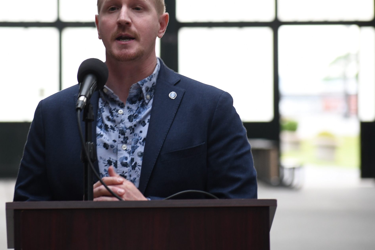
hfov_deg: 6.9
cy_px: 69
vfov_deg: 4.6
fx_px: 3104
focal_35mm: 298
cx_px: 152
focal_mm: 135
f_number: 4.8
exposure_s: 1/125
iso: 800
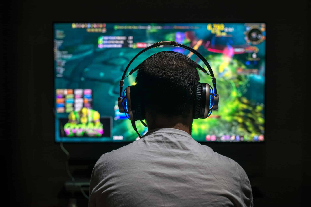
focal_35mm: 51
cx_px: 158
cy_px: 102
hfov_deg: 38.9
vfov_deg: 26.5
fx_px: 441
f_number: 3.5
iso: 200
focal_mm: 50
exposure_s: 1/25
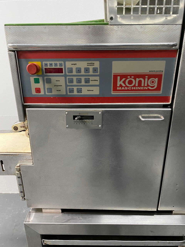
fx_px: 185
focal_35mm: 26
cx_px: 92
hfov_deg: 53.1
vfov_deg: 67.3
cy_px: 124
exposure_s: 1/50
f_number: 1.8
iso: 400
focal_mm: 4.25
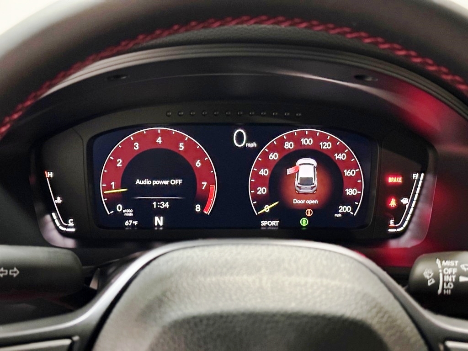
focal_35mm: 48
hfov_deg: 39.7
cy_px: 176
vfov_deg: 30.3
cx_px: 234
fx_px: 649
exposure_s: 1/20
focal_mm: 6.86
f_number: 1.78
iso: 640
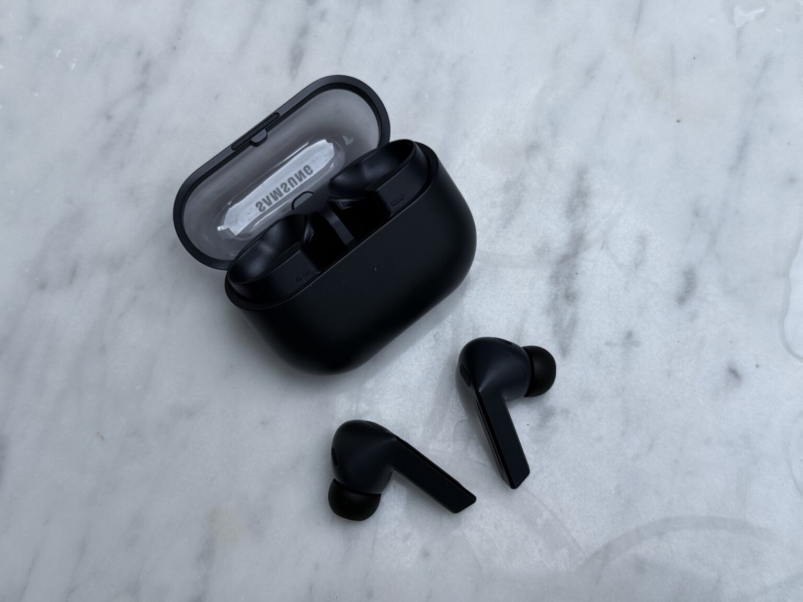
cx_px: 402
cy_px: 301
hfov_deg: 39.7
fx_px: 1113
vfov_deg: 30.3
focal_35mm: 48
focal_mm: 6.76
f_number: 1.78
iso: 64
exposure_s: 1/1715
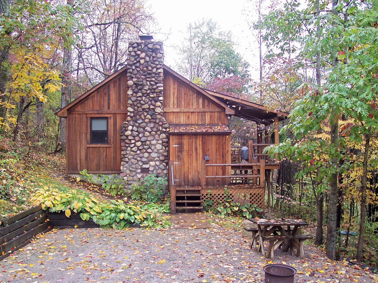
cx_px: 189
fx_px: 404
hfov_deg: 50.1
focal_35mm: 37
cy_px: 142
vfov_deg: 38.7
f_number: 2.8
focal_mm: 5.6
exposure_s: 1/30
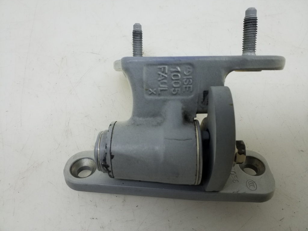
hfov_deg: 65.3
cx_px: 154
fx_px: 240
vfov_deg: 51.4
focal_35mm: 27
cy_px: 116
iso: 100
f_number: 1.9
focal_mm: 3.6
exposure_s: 1/50
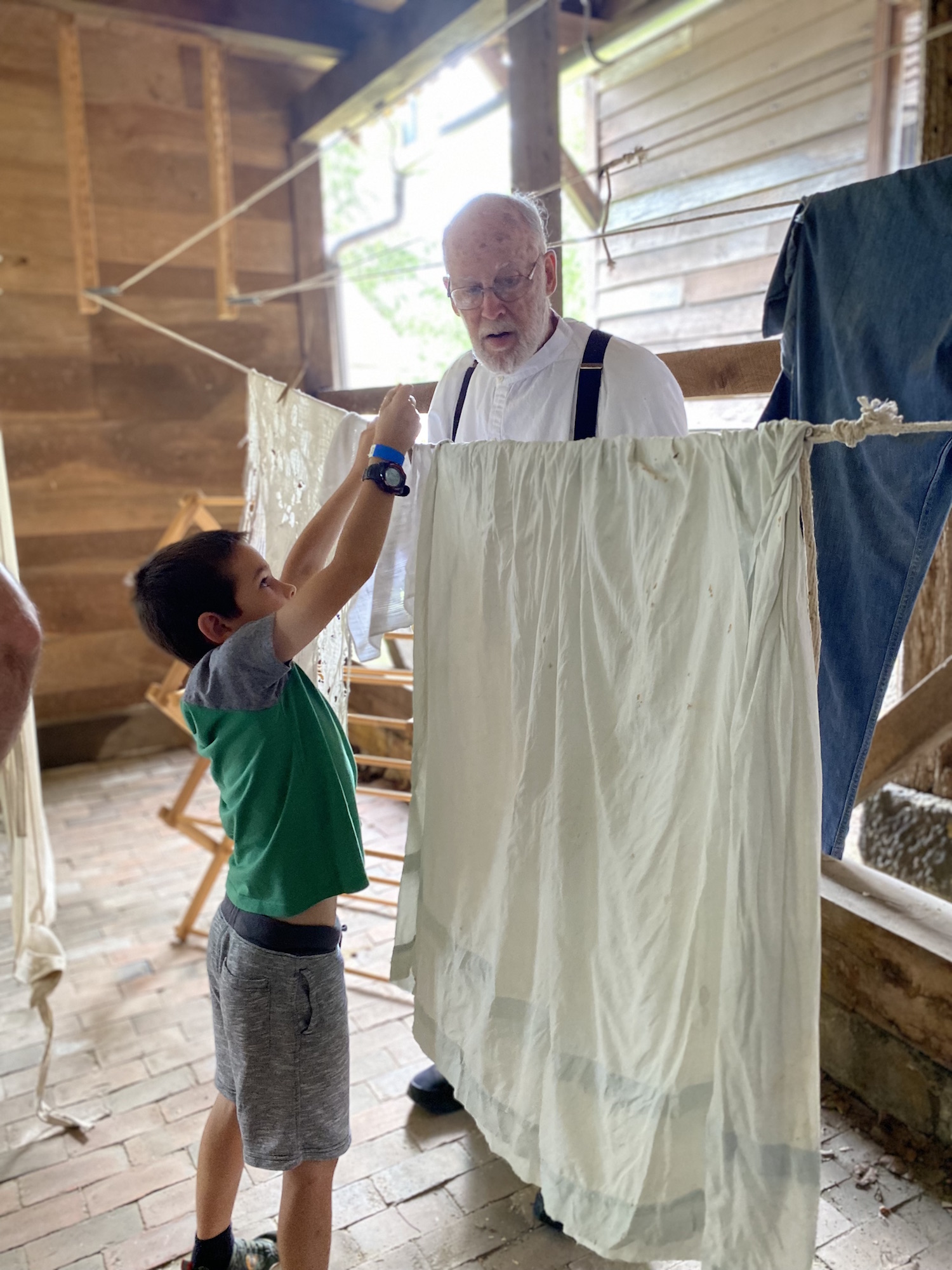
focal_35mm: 26
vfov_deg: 67.3
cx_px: 476
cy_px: 635
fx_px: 953
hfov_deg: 53.1
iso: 250
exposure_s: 1/60
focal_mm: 4.25
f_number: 1.8
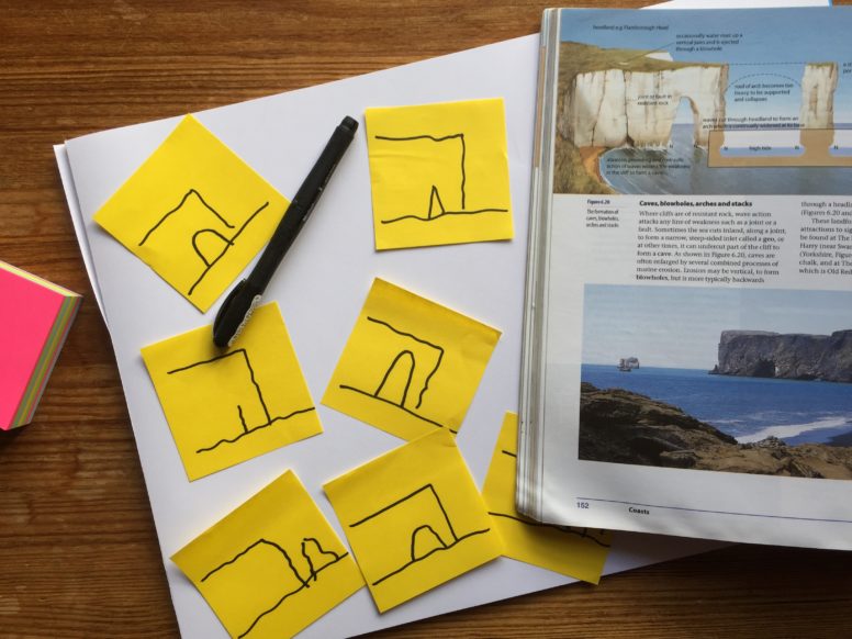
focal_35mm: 29
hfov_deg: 61.7
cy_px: 320
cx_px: 426
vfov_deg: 48.2
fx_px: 714
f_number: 2.2
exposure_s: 1/118
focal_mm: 4.15
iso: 32
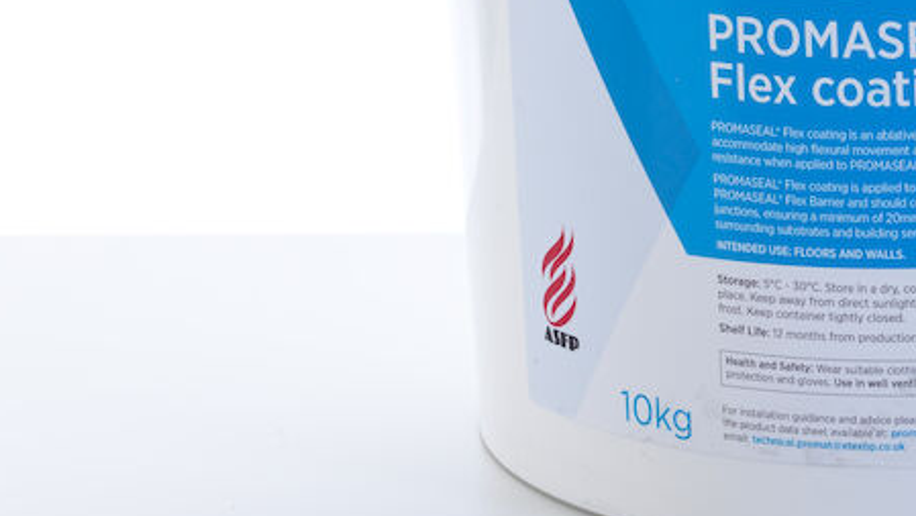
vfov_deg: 5.3
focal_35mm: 228
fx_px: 5540
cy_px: -108
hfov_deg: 9.4
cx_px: 912
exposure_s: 1/180
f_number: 19
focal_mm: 120
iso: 100
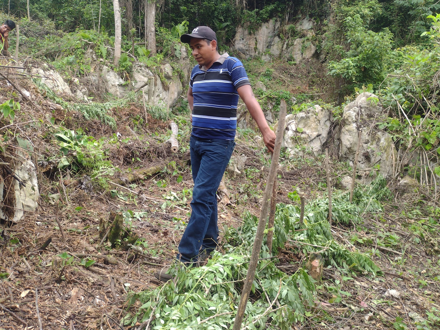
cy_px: 165
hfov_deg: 65.3
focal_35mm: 27
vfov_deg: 51.4
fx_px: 343
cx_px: 220
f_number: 1.7
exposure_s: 1/120
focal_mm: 4.71
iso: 119
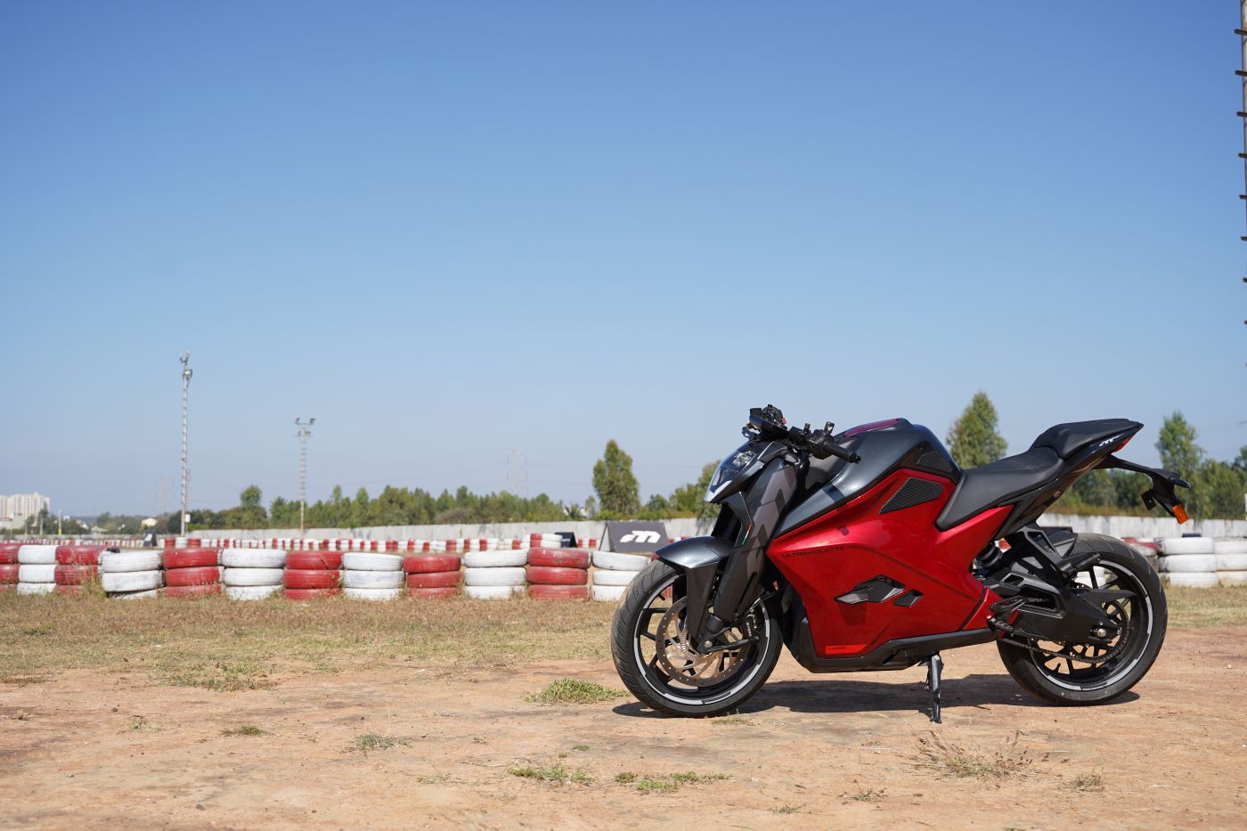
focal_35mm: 40
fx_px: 1385
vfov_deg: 33.4
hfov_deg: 48.5
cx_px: 624
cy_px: 416
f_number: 4
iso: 100
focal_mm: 40
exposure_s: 1/1250
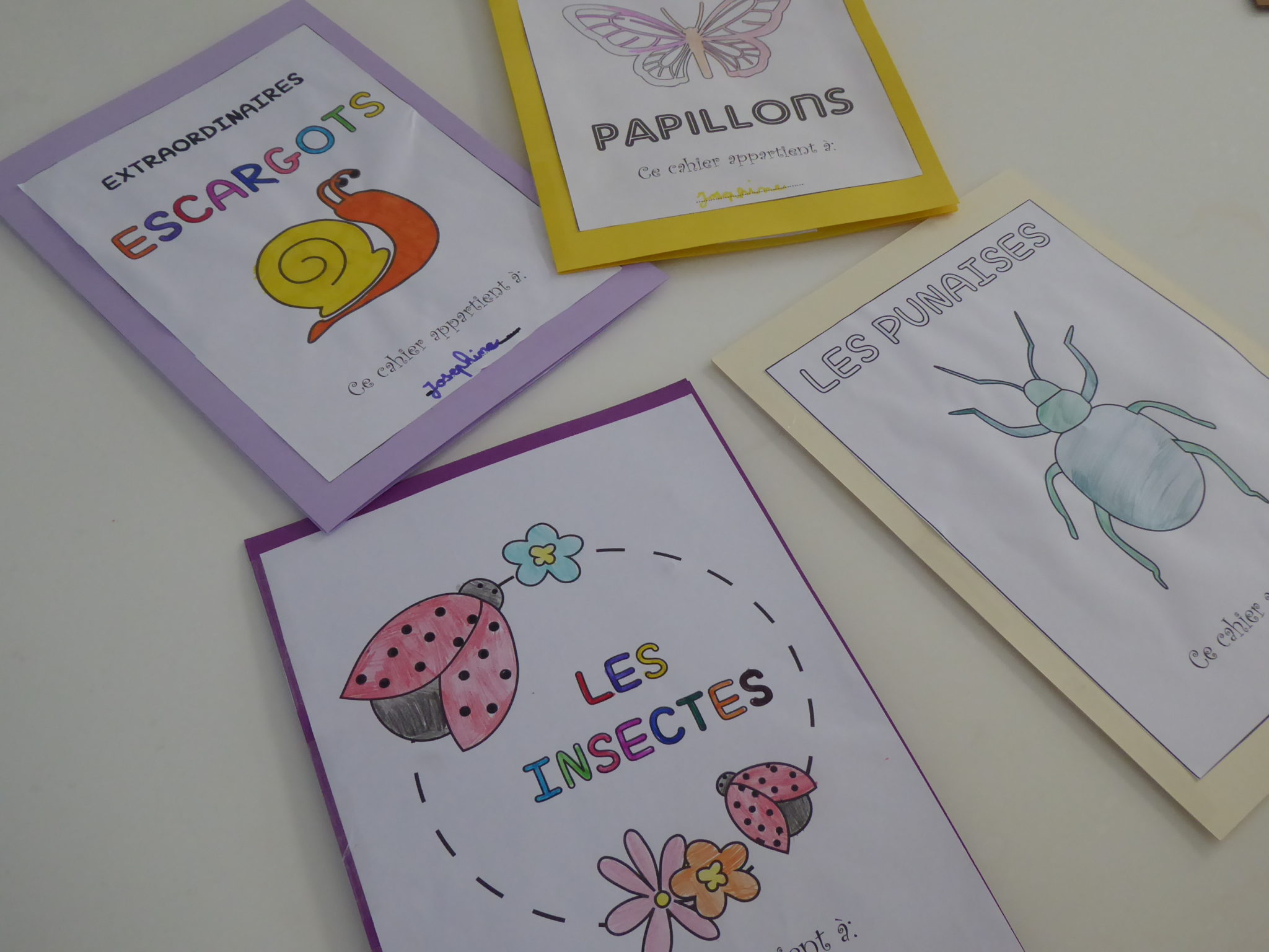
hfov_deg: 51.4
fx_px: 1320
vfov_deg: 39.7
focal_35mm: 36
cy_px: 476
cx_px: 634
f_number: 3.7
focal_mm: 6.3
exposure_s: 1/40
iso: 400
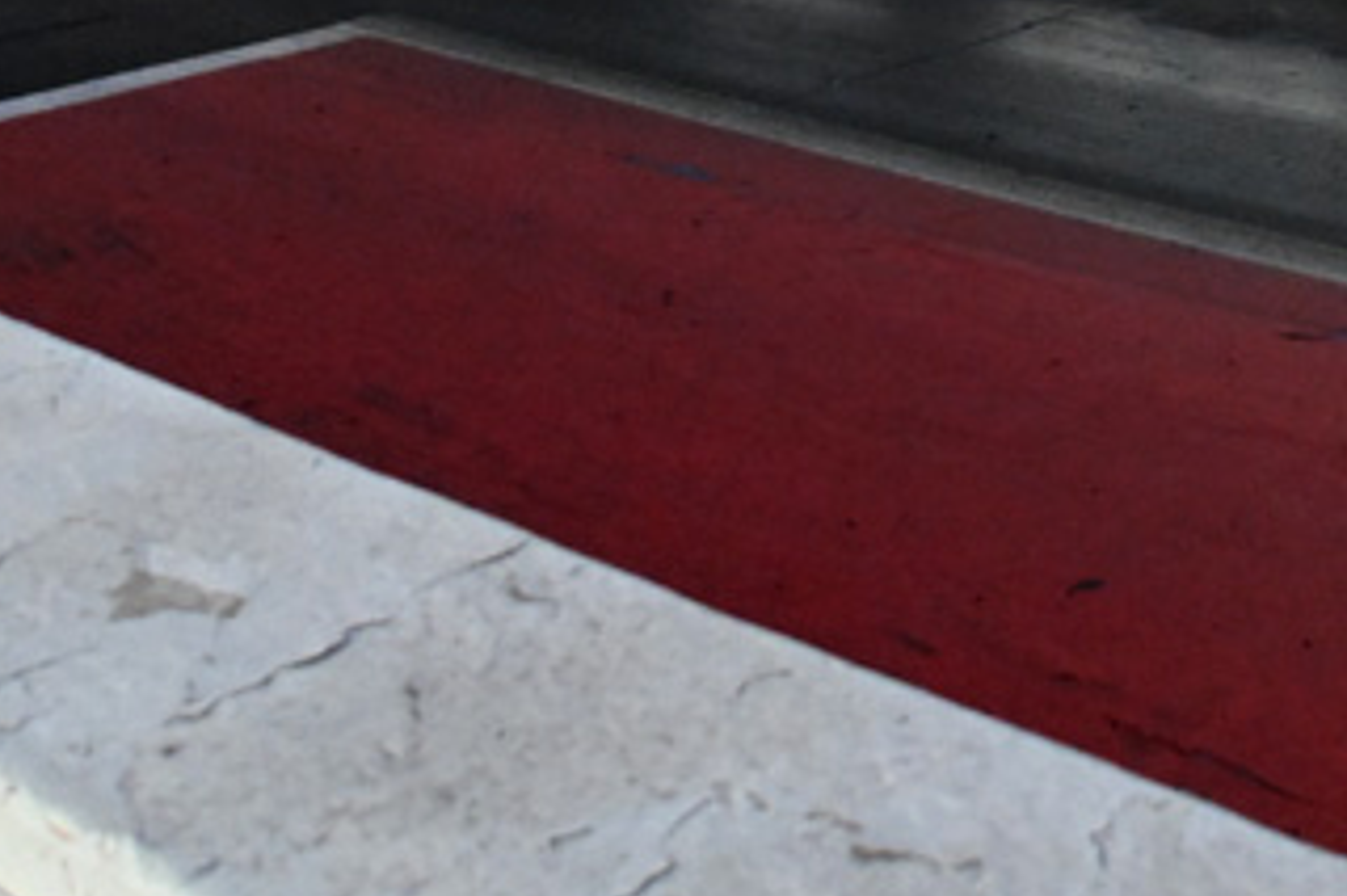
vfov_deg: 16.7
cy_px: -404
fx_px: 2805
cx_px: 1330
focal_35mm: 75
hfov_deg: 25.7
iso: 4500
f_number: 3.5
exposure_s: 1/1000
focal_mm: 16
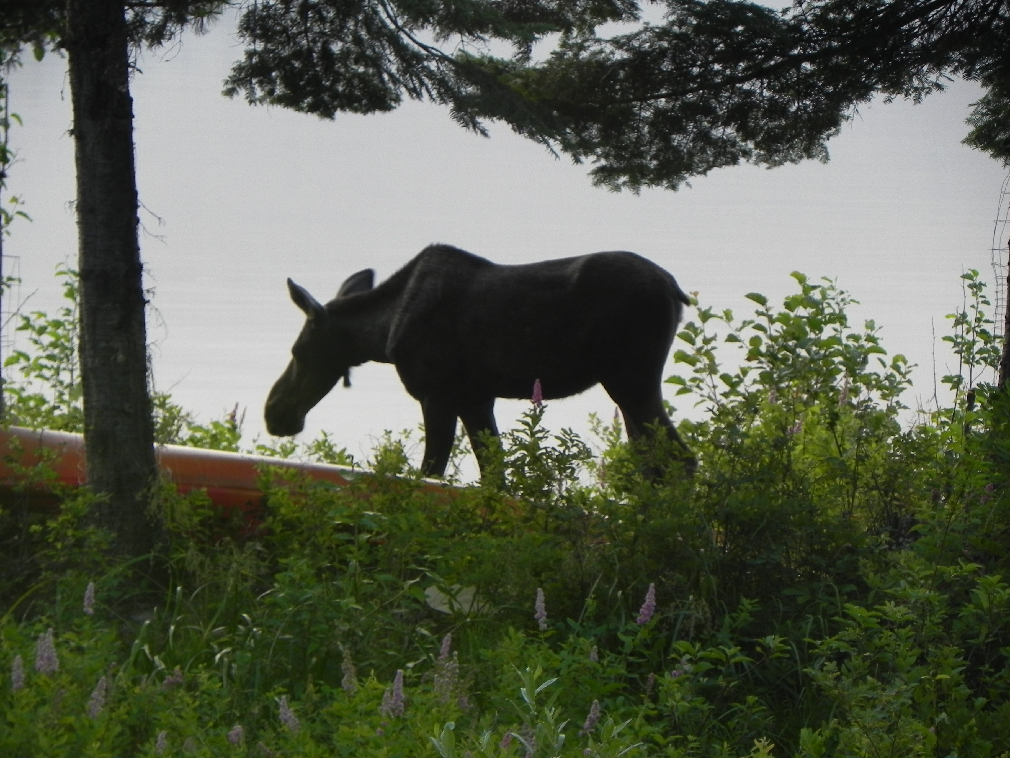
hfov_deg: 6.8
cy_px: 379
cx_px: 505
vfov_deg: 5.1
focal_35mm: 291
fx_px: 8491
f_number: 4.5
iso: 160
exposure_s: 1/73.1
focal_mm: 51.8
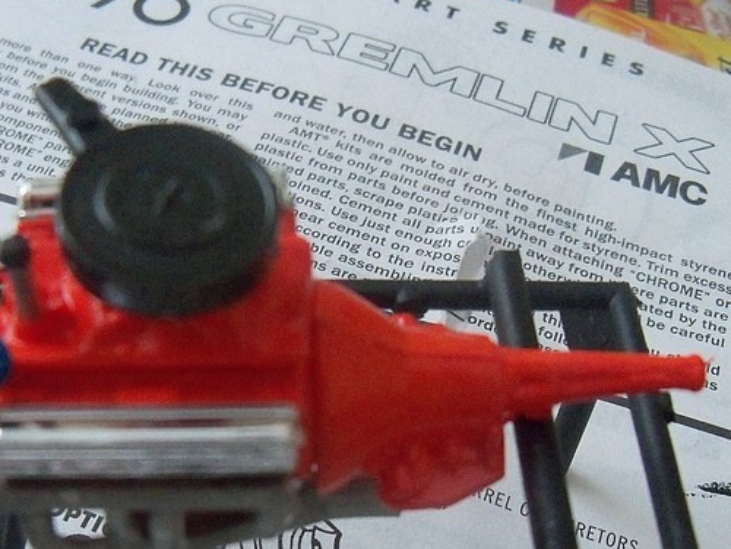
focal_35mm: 56
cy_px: 382
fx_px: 1183
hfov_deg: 34.2
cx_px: 275
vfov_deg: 25.9
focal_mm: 6.2
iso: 640
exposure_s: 1/40
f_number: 3.5
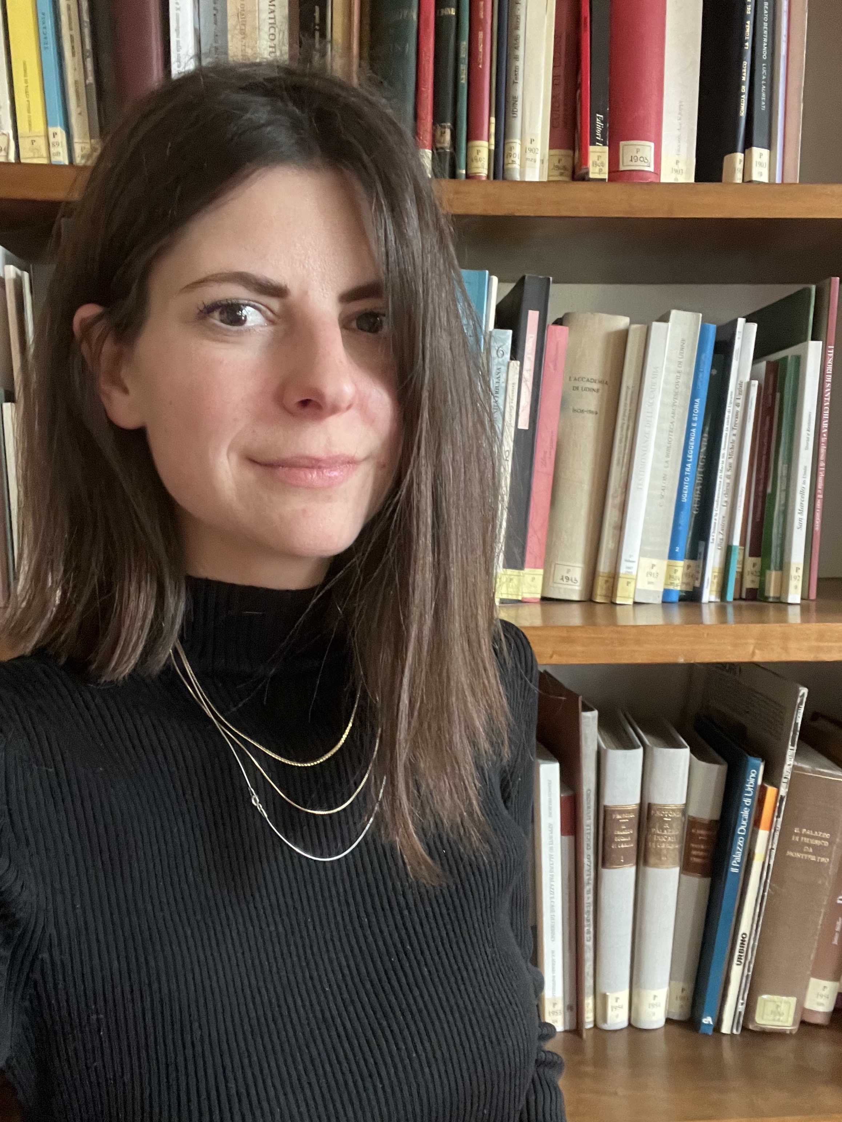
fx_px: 973
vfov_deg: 60.0
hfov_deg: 46.8
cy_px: 561
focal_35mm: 30
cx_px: 421
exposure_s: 1/30
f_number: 2.2
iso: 640
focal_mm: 2.71
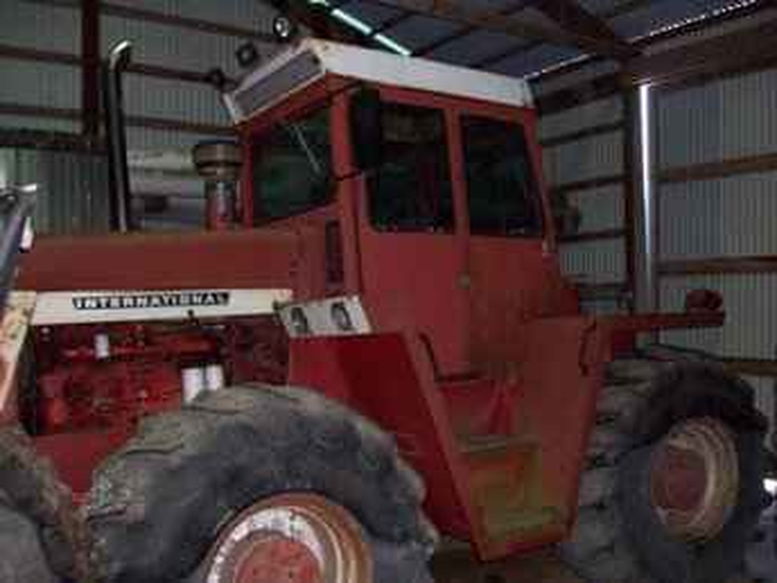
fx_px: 763
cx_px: 388
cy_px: 292
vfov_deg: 41.8
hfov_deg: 54.0
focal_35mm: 34
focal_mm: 5.7
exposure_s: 1/60
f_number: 2.8
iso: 320
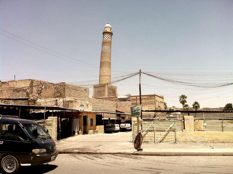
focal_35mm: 35
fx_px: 235
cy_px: 87
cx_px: 116
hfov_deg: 52.7
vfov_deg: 40.6
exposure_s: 1/2155
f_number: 2.8
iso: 80
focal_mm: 3.85
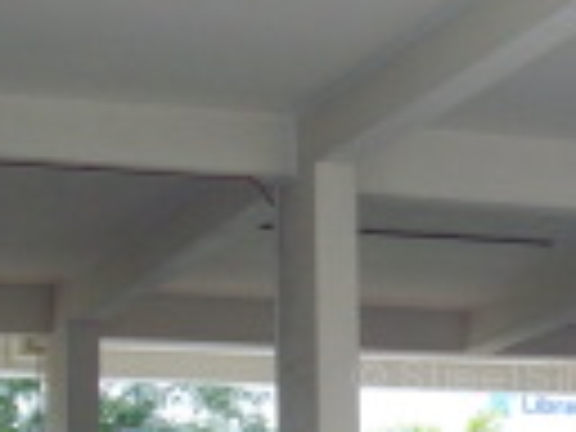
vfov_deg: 9.3
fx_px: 2646
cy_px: 382
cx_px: 688
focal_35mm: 159
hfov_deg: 12.2
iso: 80
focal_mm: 6.2
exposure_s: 1/50
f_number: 5.6
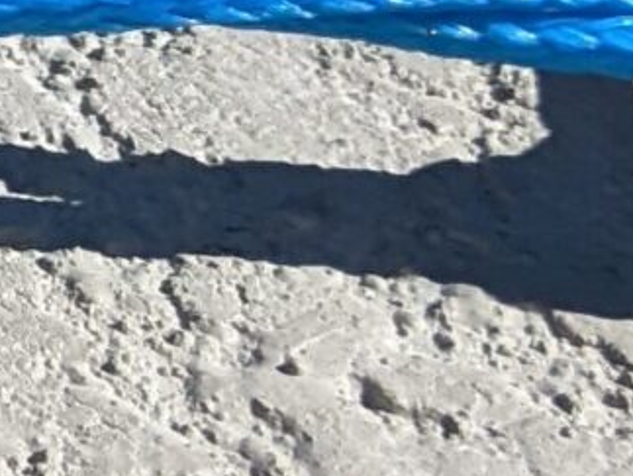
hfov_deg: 10.3
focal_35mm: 171
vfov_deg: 8.6
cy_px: -125
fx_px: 3130
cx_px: -764
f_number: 1.73
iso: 52
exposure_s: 1/3906
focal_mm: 4.38
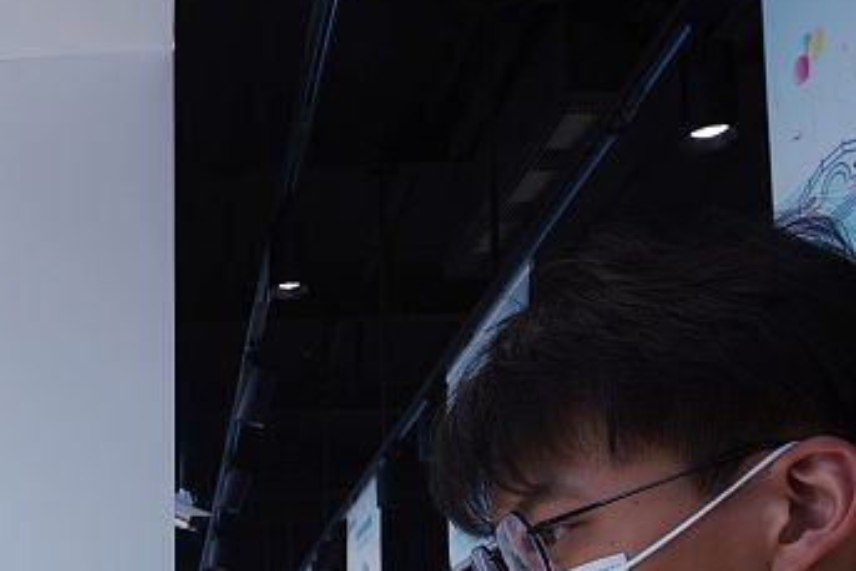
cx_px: 0
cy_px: 702
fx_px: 1166
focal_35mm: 49
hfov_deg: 36.3
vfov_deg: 24.7
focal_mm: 14
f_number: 8
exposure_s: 1/200
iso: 125
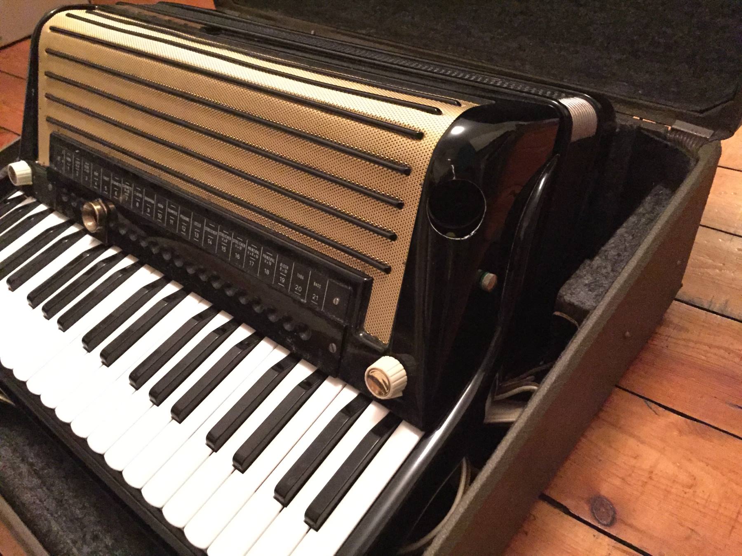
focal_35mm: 29
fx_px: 622
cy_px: 278
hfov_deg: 61.7
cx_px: 371
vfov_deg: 48.2
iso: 2000
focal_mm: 4.15
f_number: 2.2
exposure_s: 1/17
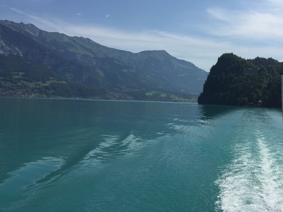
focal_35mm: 37
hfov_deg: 49.7
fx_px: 303
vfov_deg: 38.5
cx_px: 173
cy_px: 84
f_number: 2.2
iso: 32
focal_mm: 4.15
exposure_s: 1/4950
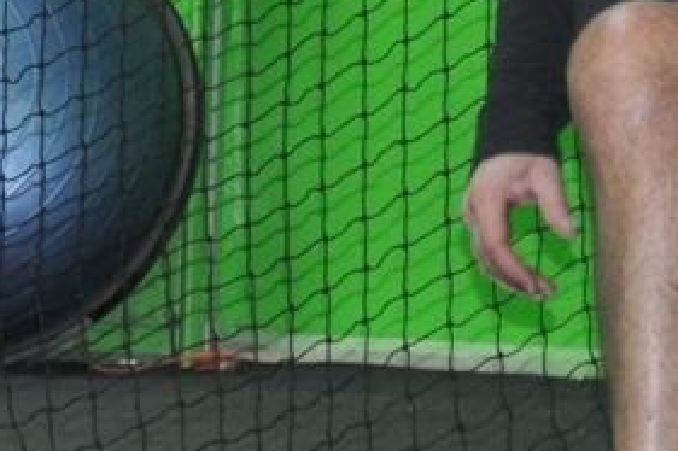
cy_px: -205
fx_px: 8997
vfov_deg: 2.9
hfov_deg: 4.3
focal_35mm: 478
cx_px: 585
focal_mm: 70
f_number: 4.5
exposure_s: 1/60
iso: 800
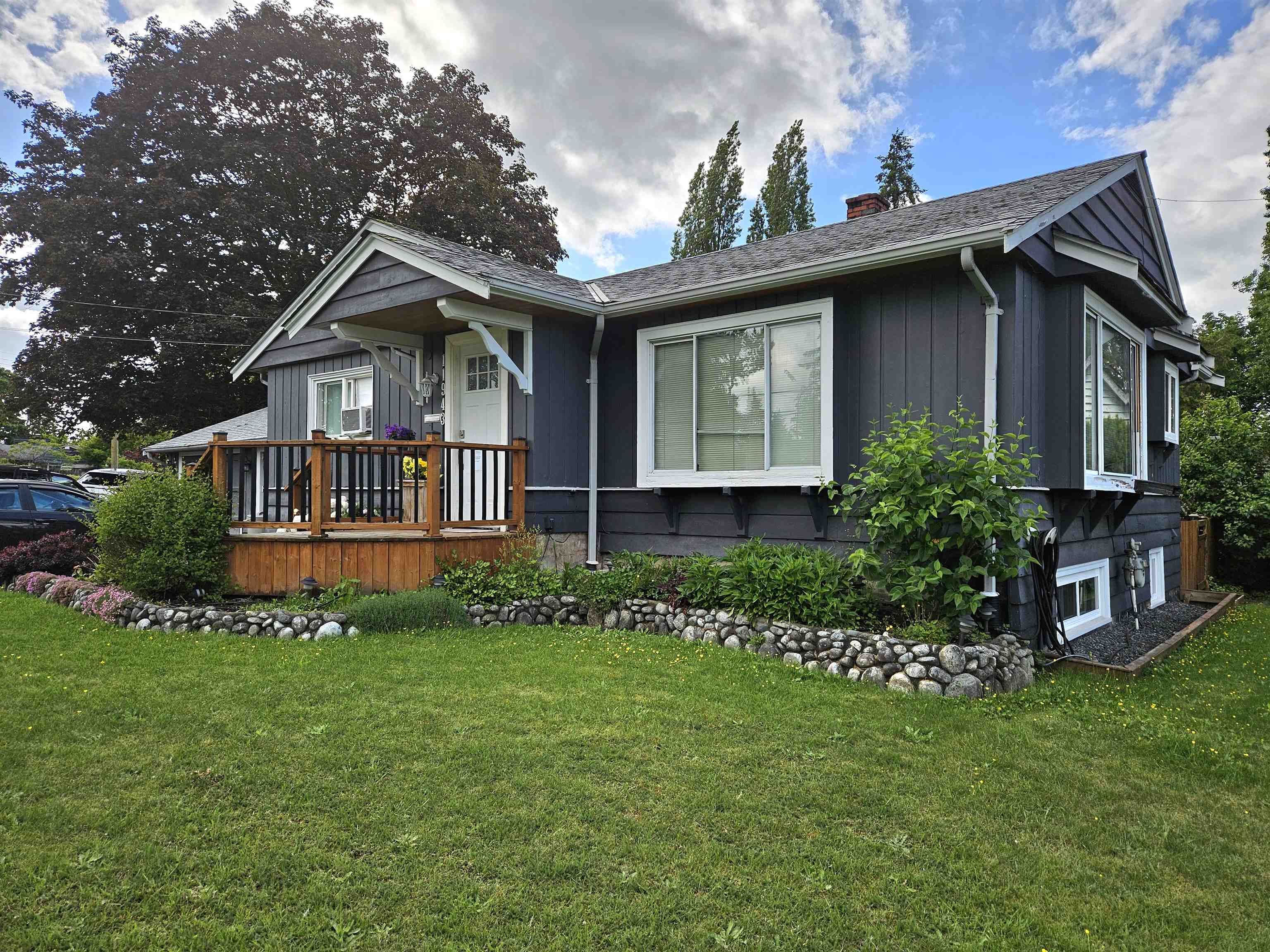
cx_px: 635
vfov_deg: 58.9
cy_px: 476
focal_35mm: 23
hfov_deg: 73.9
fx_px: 844
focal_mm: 5.4
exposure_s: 1/1250
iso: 25
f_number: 1.8
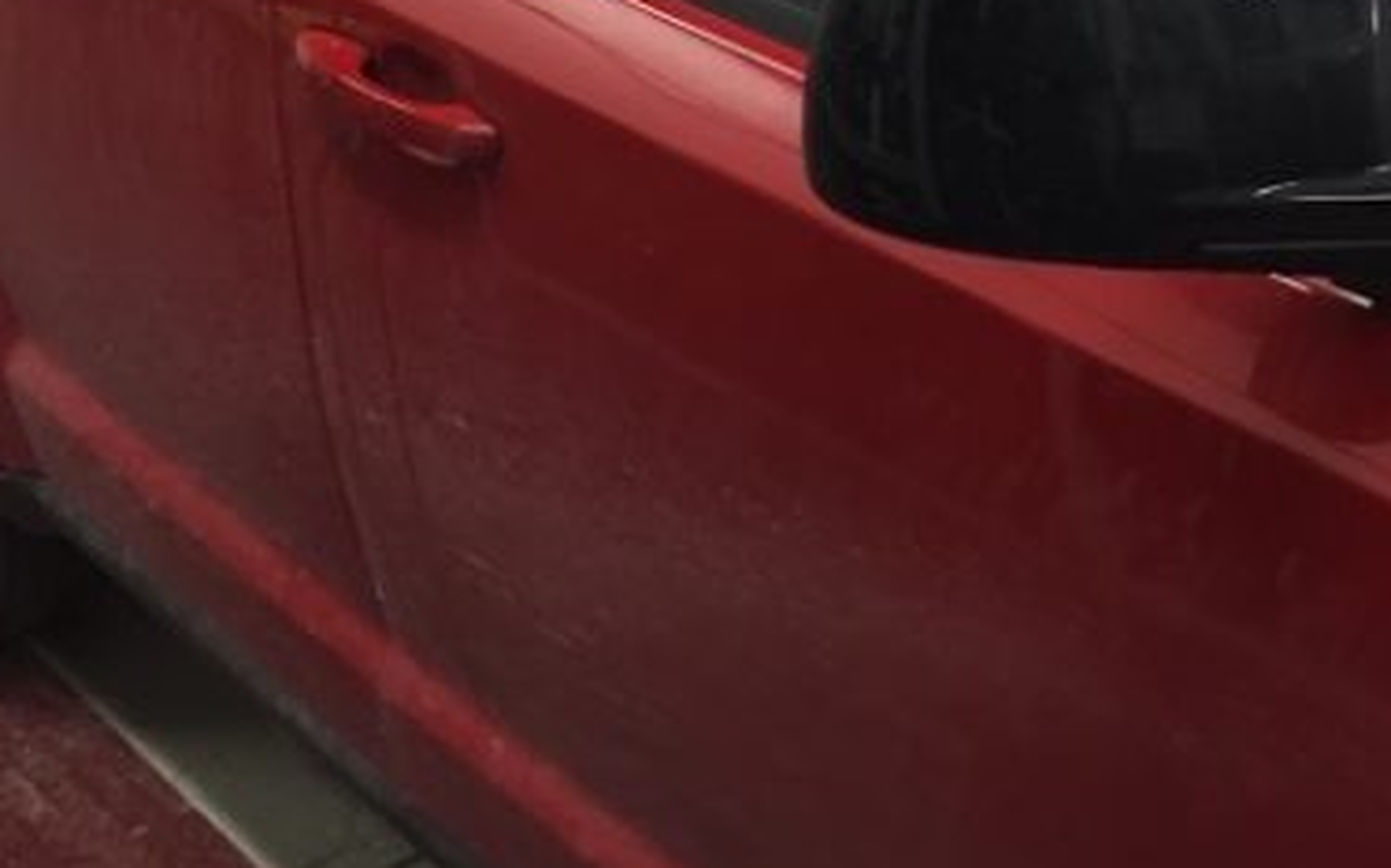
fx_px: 2387
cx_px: 1098
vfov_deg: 19.4
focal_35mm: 63
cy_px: -167
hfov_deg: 31.7
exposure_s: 1/30
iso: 125
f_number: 2.2
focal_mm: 4.15
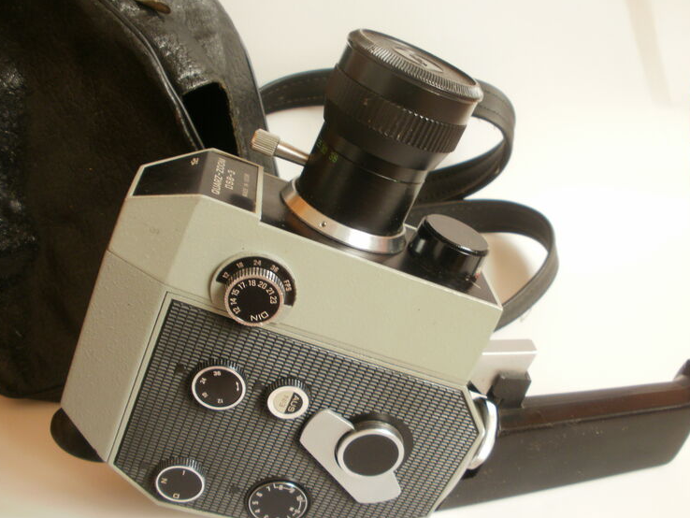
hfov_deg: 47.8
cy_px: 262
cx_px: 367
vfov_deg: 36.8
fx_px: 778
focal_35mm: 39
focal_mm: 6.3
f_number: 3.5
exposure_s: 1/13
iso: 100
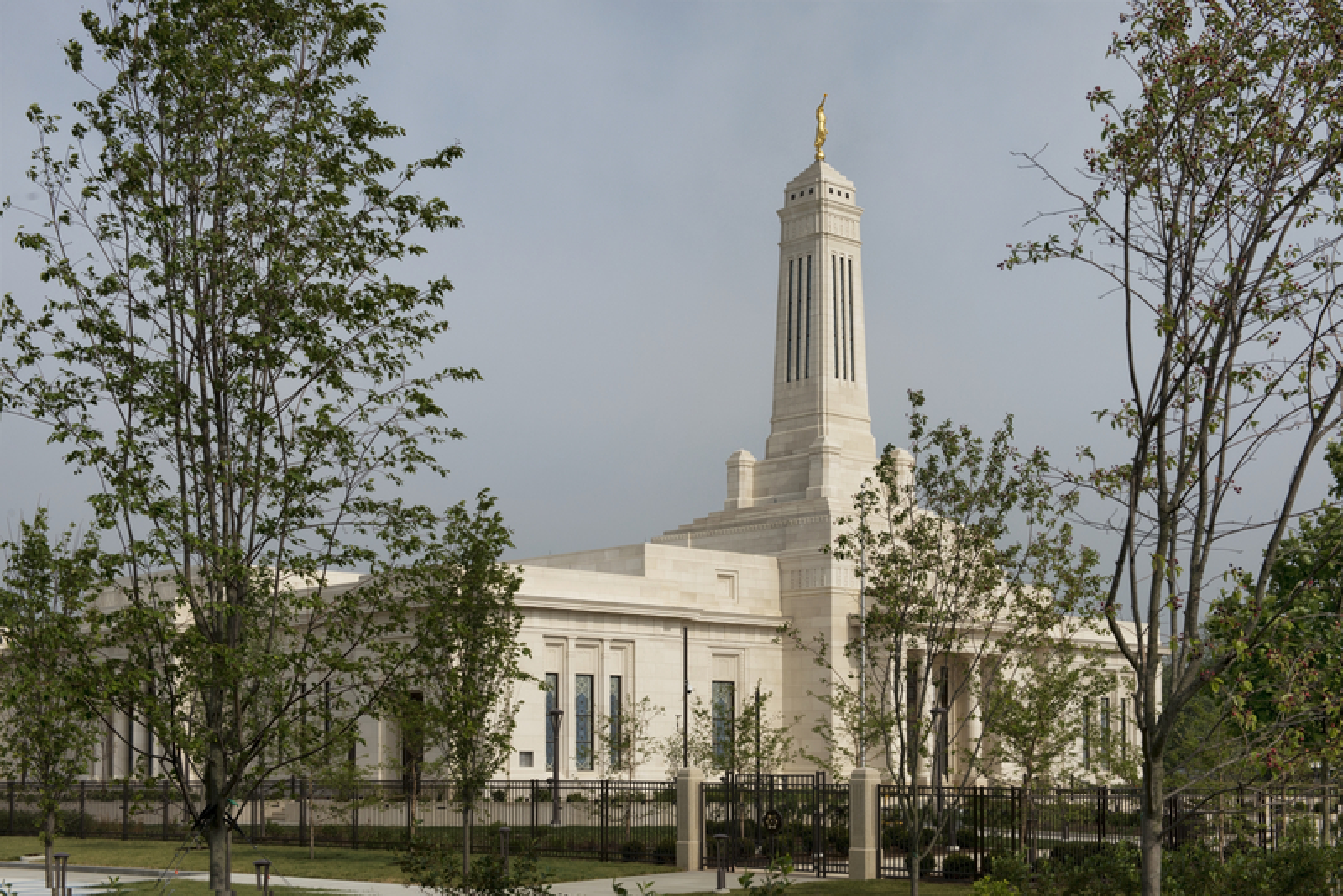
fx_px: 1866
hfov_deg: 39.6
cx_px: 672
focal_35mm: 50
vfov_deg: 27.0
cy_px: 448
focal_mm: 50
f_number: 10
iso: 200
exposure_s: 1/800
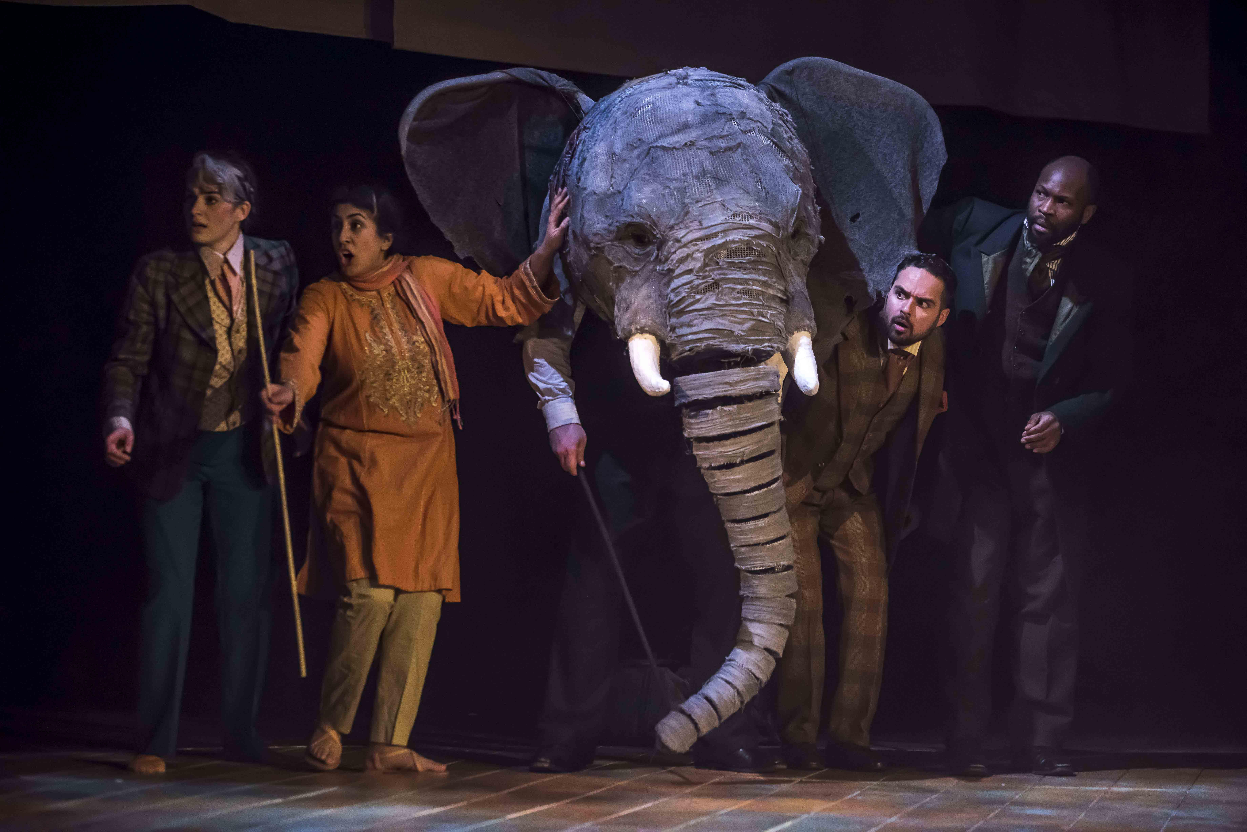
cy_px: 416
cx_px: 624
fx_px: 3534
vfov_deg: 13.4
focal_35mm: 102
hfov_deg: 20.0
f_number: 2.8
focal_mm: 102
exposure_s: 1/125
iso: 1600
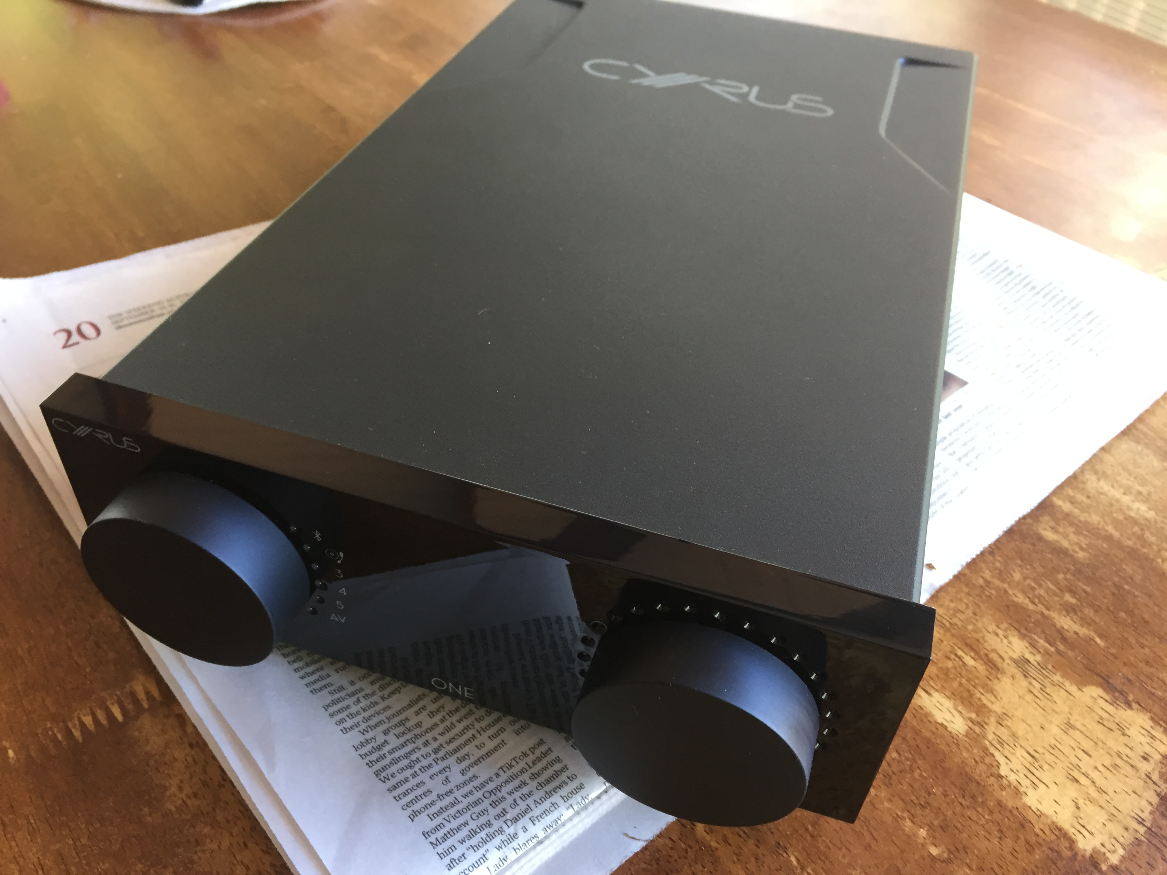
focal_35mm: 29
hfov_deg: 61.7
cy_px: 438
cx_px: 584
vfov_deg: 48.2
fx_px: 978
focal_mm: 4.15
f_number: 2.2
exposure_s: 1/33
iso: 100
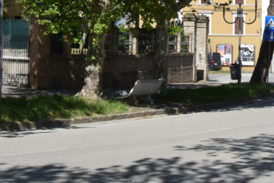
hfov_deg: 19.7
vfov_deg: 13.5
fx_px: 746
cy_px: -52
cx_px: 315
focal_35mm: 98
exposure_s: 1/320
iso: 640
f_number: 18
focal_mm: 24
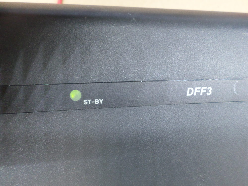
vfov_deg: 54.9
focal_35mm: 25
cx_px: 124
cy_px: 93
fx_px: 179
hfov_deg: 69.4
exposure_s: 1/30
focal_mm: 4.5
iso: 240
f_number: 2.5
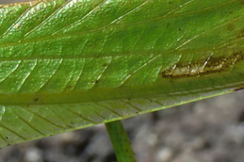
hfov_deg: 0.7
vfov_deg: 0.5
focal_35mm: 2823
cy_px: 203
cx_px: -146
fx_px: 19109
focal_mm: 300
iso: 400
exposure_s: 1/125
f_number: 20
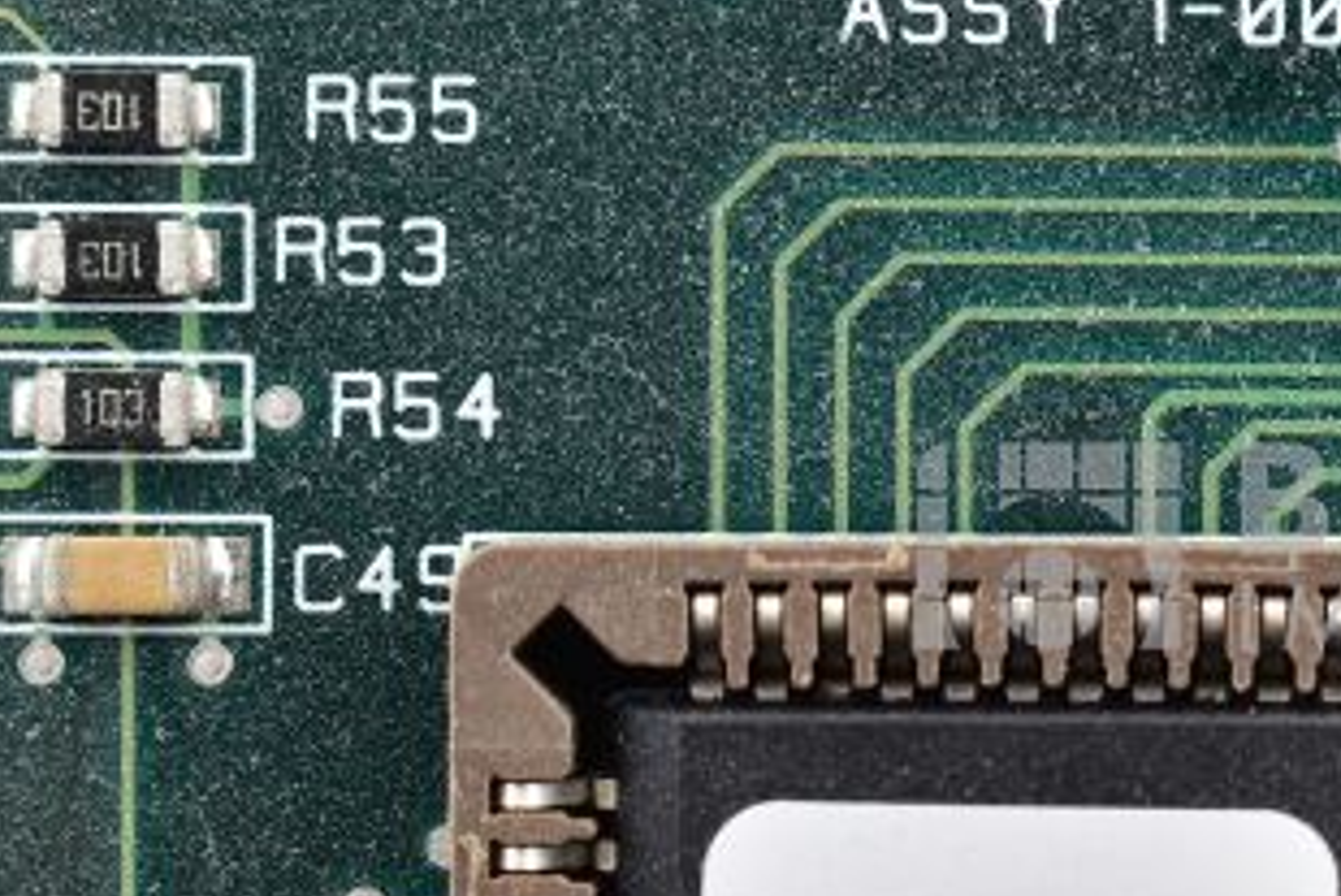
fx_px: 6936
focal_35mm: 186
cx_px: 1350
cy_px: 550
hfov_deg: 10.9
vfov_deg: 7.4
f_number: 13
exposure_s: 1/160
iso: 400
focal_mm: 55
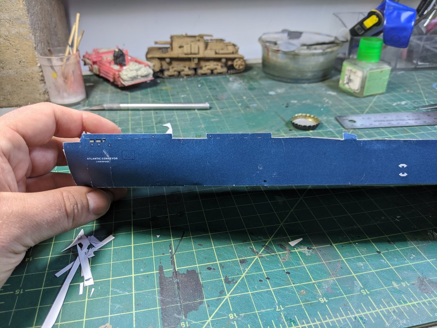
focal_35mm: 27
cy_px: 164
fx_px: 341
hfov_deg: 65.3
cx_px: 218
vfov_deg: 51.4
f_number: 1.8
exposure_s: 1/59.9
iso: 49
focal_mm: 4.44
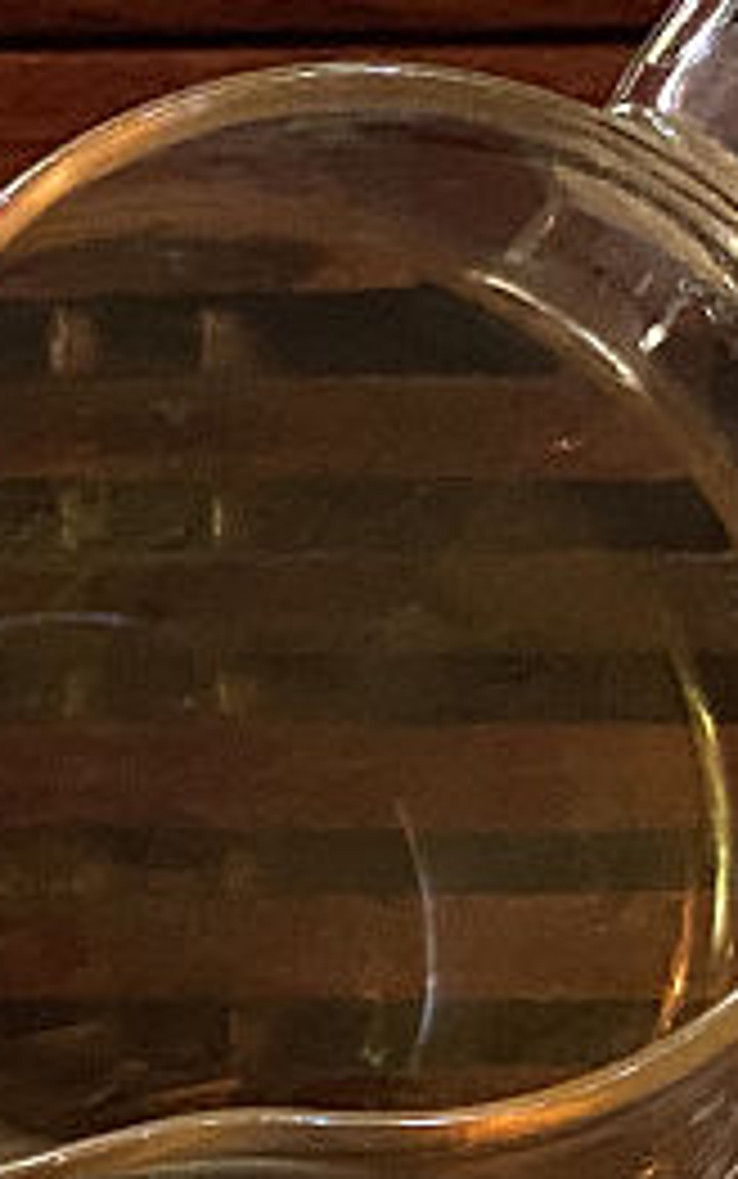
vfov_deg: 16.3
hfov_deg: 10.0
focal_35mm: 126
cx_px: -464
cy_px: 1089
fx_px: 4050
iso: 640
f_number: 1.8
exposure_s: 1/25
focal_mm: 4.25
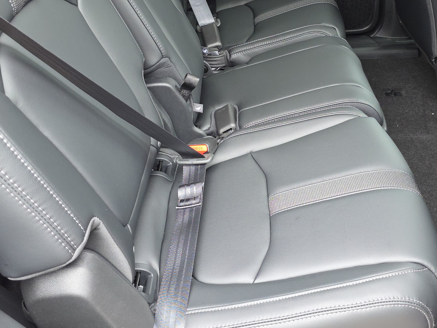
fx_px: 492
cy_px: 110
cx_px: 249
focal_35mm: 39
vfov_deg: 36.4
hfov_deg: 47.7
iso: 250
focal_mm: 6.3
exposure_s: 1/120
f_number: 1.7
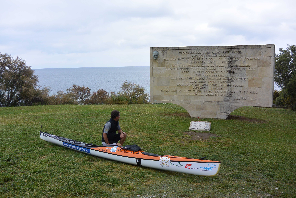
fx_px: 238
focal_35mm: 29
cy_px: 99
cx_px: 148
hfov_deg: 63.7
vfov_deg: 45.0
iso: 160
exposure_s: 1/800
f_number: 3.5
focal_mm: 11
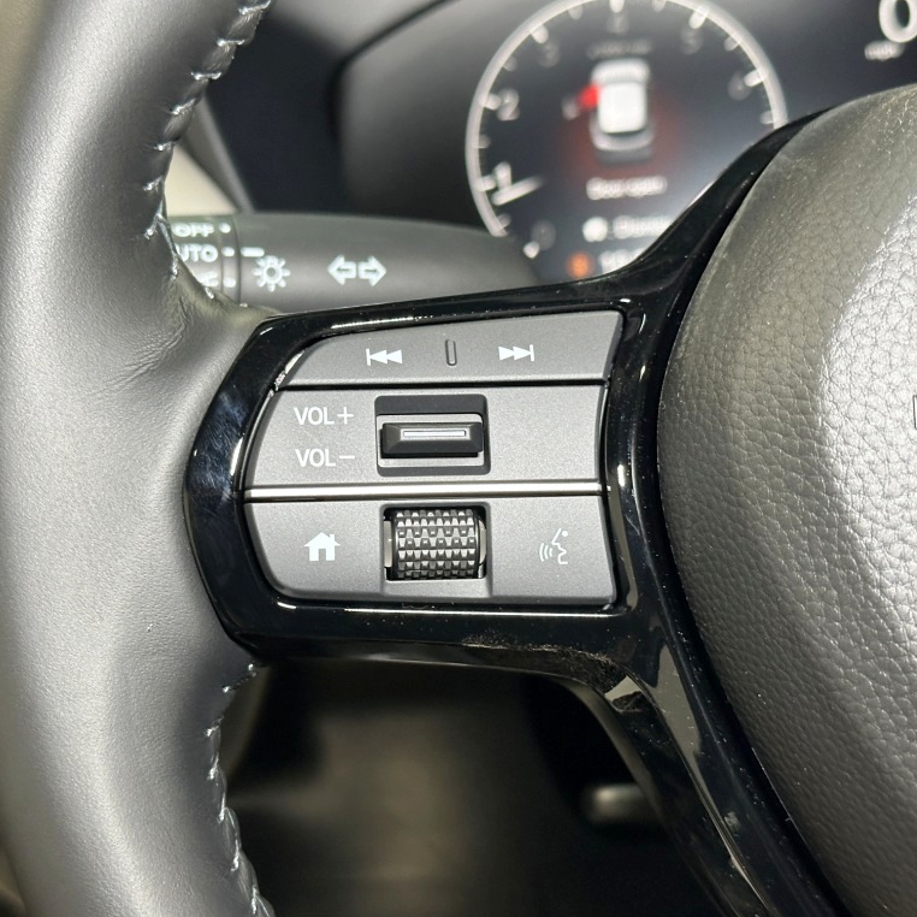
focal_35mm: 57
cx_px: 415
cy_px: 458
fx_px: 1708
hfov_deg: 30.0
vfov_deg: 30.0
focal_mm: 6.86
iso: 400
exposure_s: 1/40
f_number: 1.78
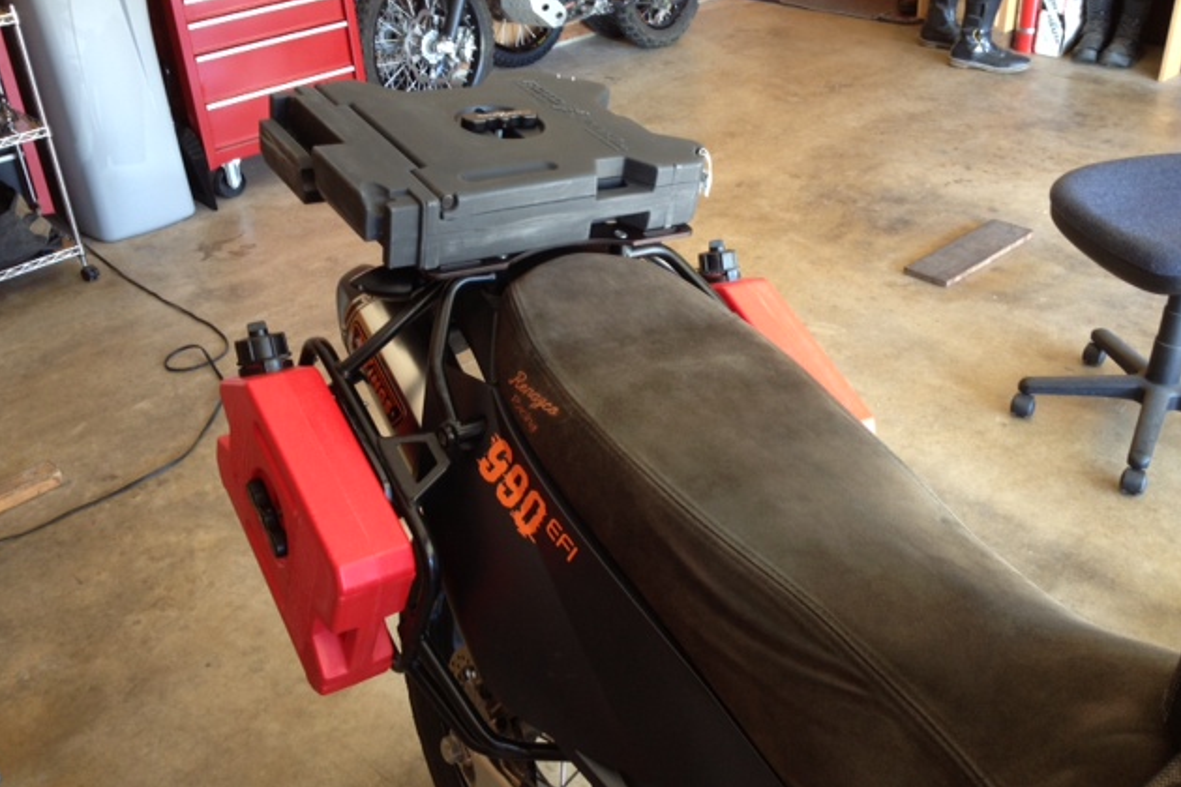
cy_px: 354
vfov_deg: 35.9
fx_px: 1214
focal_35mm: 37
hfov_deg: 51.9
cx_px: 585
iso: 64
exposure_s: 1/20
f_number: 2.4
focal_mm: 4.28
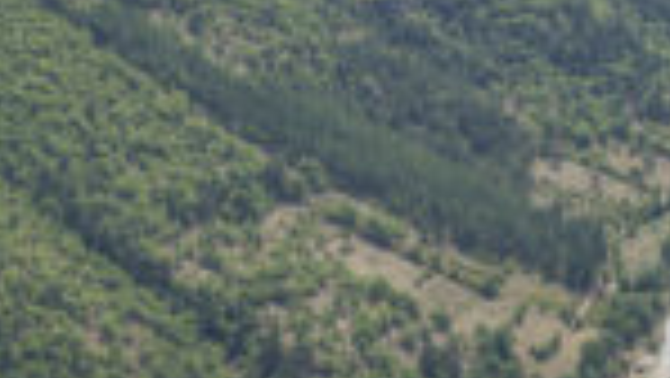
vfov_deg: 6.4
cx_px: 499
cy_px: 54
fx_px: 3360
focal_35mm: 189
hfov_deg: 11.4
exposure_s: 1/1500
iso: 100
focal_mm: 35
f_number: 2.4
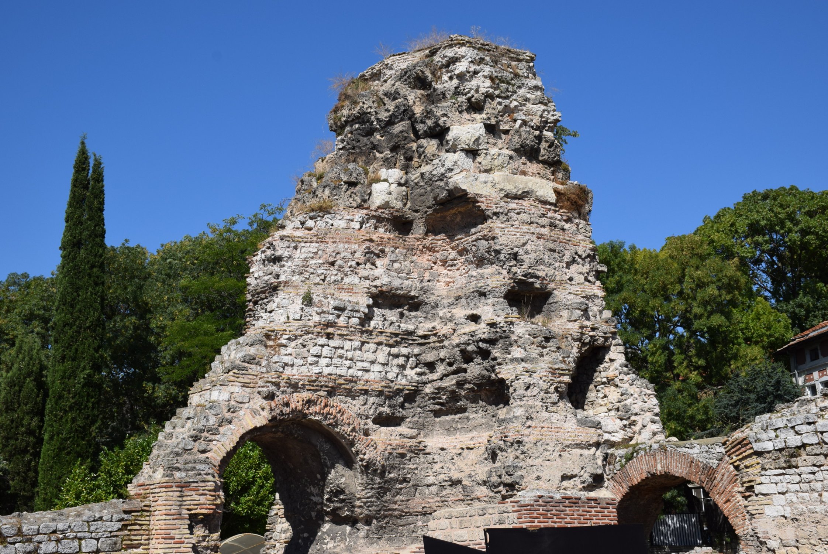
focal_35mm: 45
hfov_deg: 43.6
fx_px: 1036
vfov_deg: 29.9
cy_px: 277
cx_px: 414
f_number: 10
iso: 200
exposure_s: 1/400
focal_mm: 30
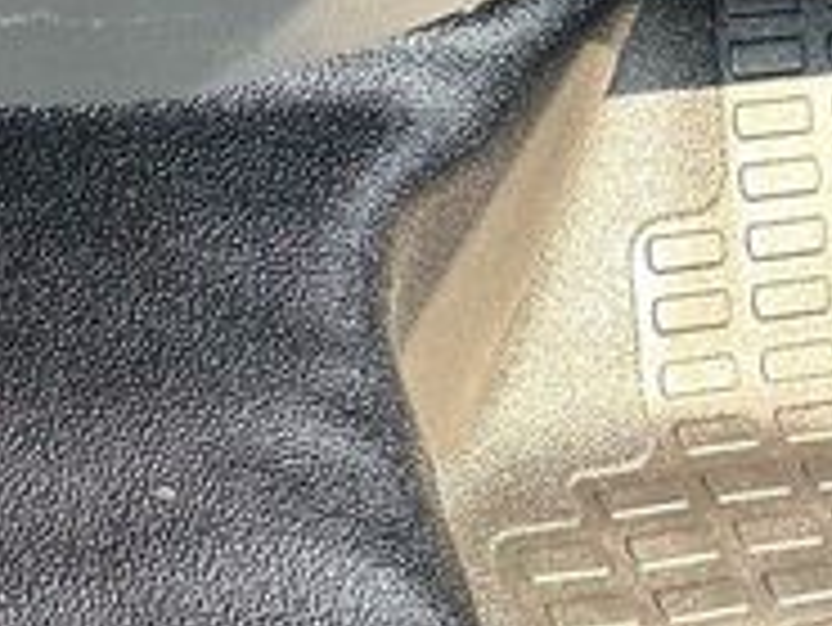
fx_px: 2165
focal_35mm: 90
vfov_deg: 16.3
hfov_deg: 21.0
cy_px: 518
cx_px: -13
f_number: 1.5
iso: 100
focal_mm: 5.7
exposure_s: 1/121
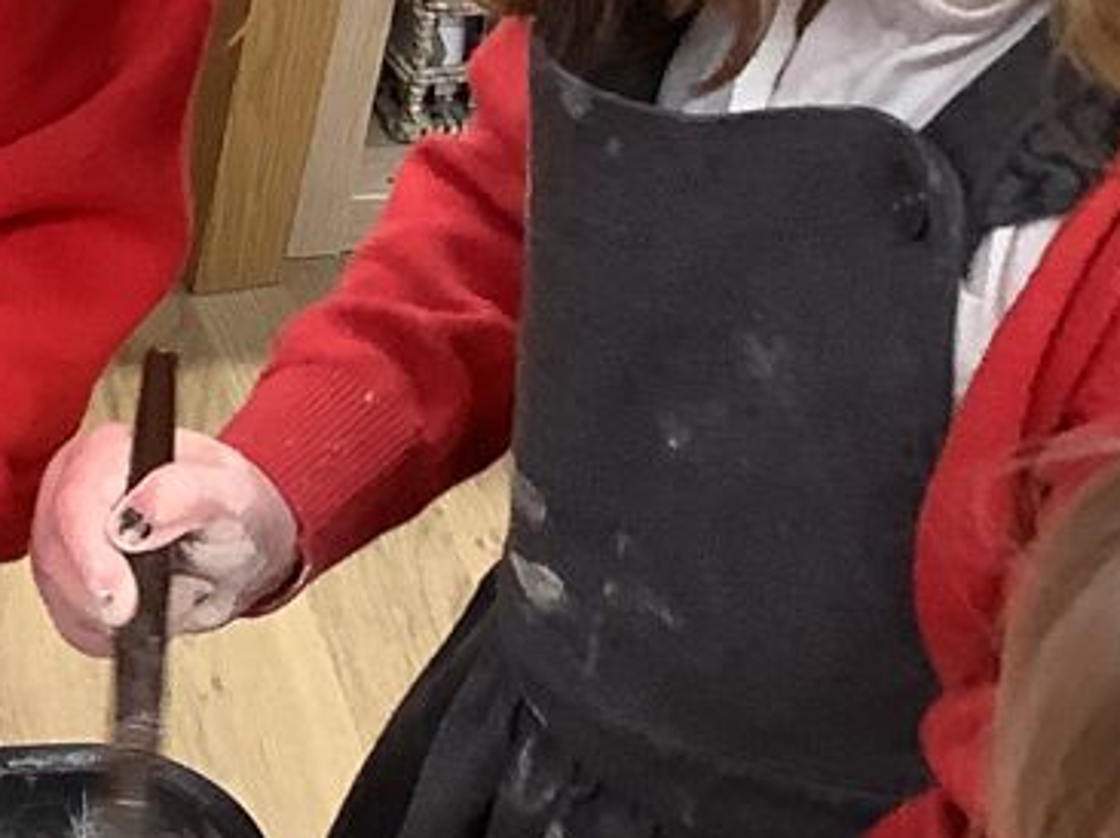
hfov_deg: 15.2
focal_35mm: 122
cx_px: -428
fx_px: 3945
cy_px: 376
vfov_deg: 12.1
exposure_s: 1/50
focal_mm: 3.3
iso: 200
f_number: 2.4
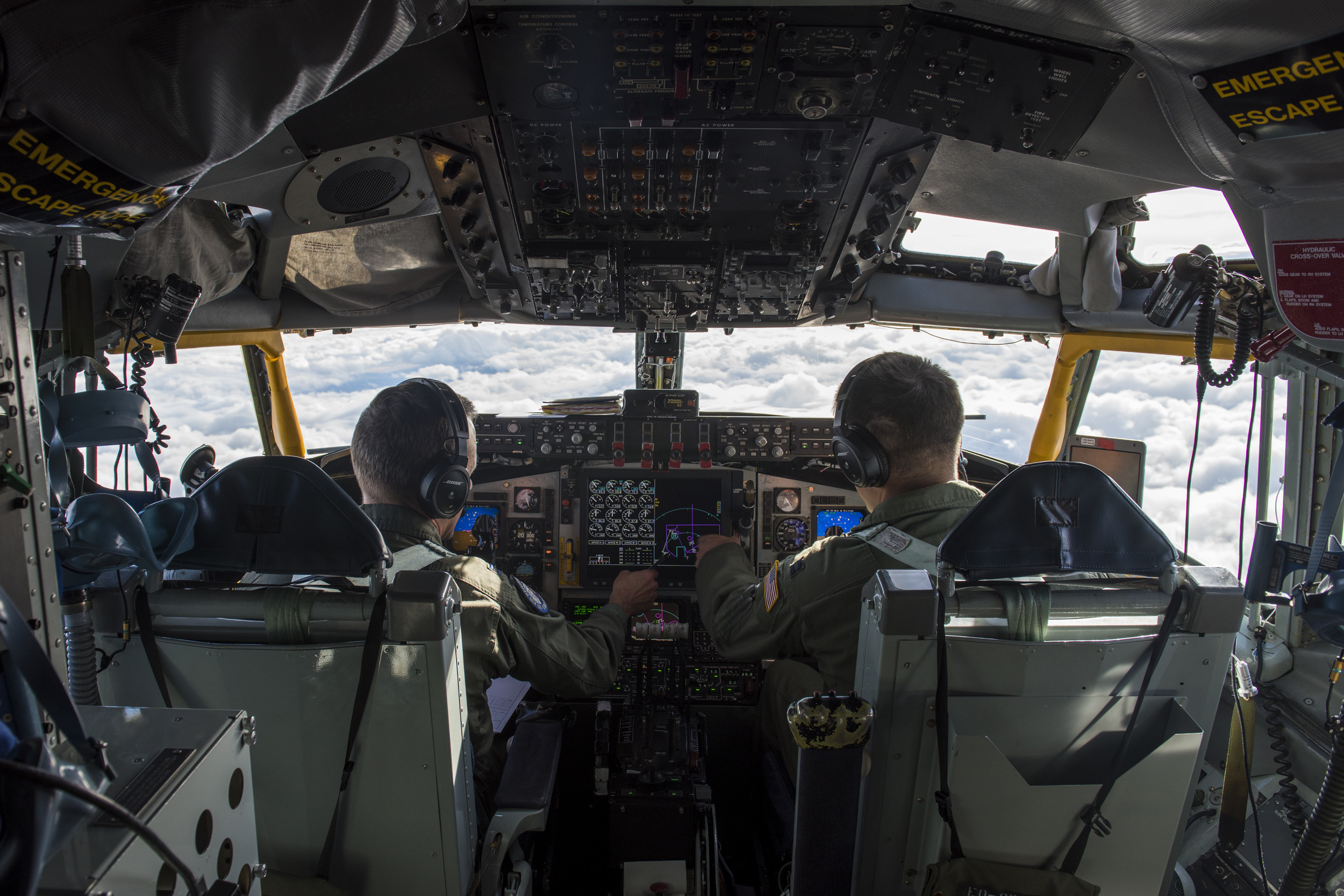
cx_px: 672
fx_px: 896
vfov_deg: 53.2
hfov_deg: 73.7
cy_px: 448
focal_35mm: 24
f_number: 6.3
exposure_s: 1/100
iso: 100
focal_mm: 24
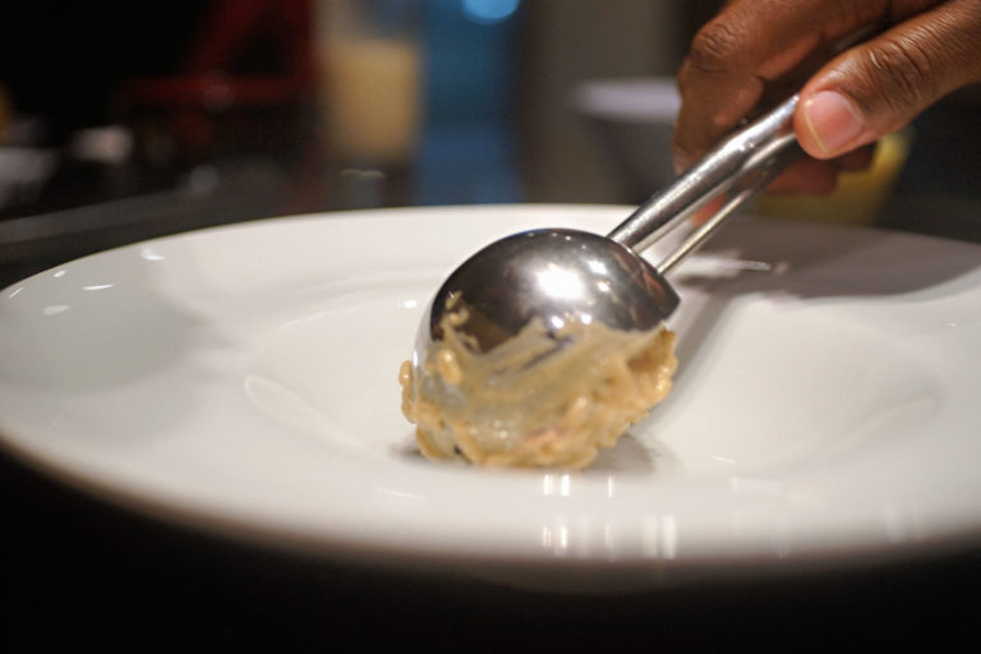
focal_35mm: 50
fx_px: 1362
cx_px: 490
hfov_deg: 39.6
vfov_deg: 27.0
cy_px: 327
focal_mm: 50
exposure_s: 1/100
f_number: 3.5
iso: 400
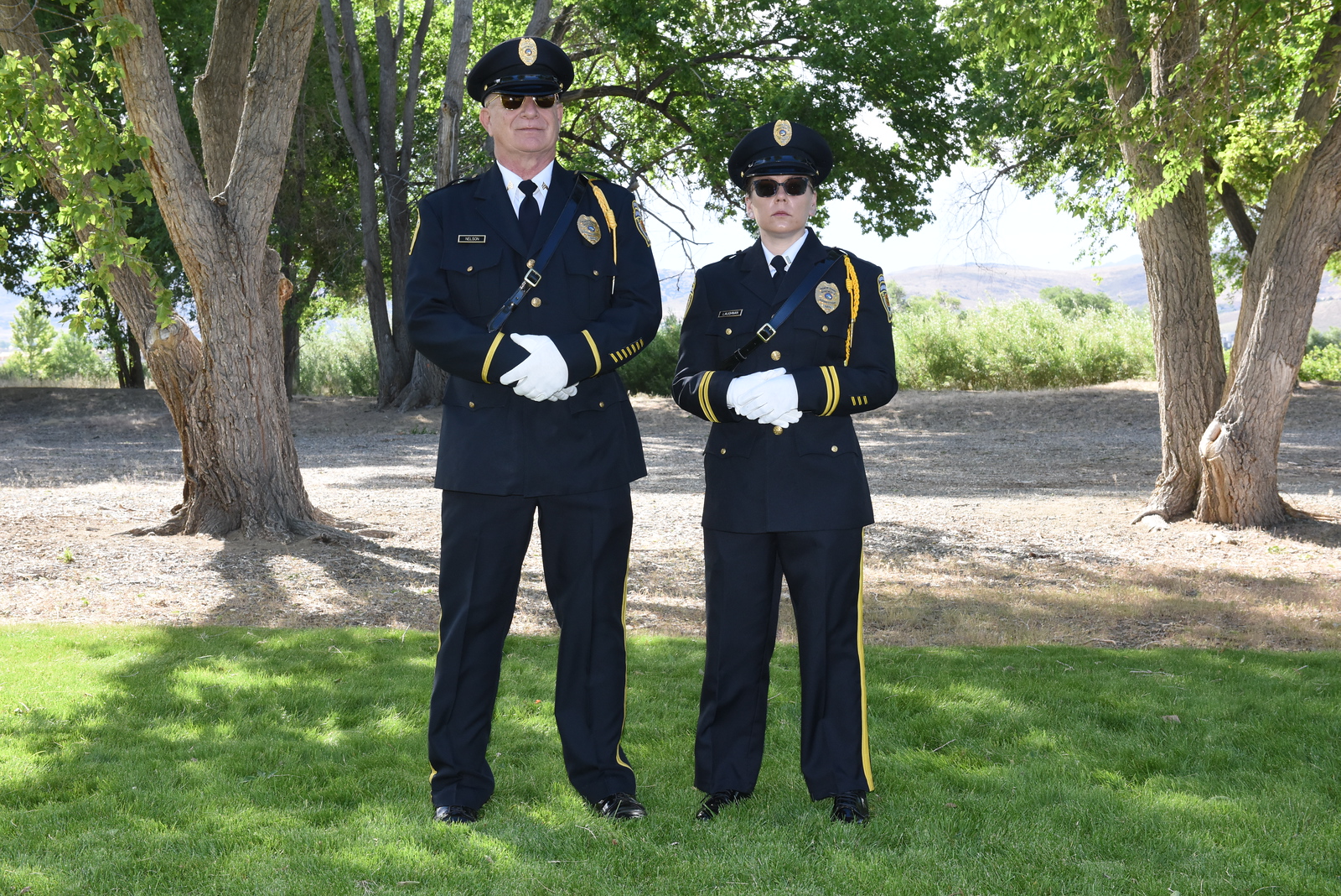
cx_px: 670
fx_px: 2049
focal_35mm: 55
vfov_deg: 24.6
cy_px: 448
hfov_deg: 36.2
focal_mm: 55
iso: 1250
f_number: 11
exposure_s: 1/250
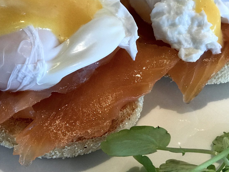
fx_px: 873
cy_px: 95
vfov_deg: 11.2
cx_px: 114
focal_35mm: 132
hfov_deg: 14.9
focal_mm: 6.6
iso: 80
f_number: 2.8
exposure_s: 1/50
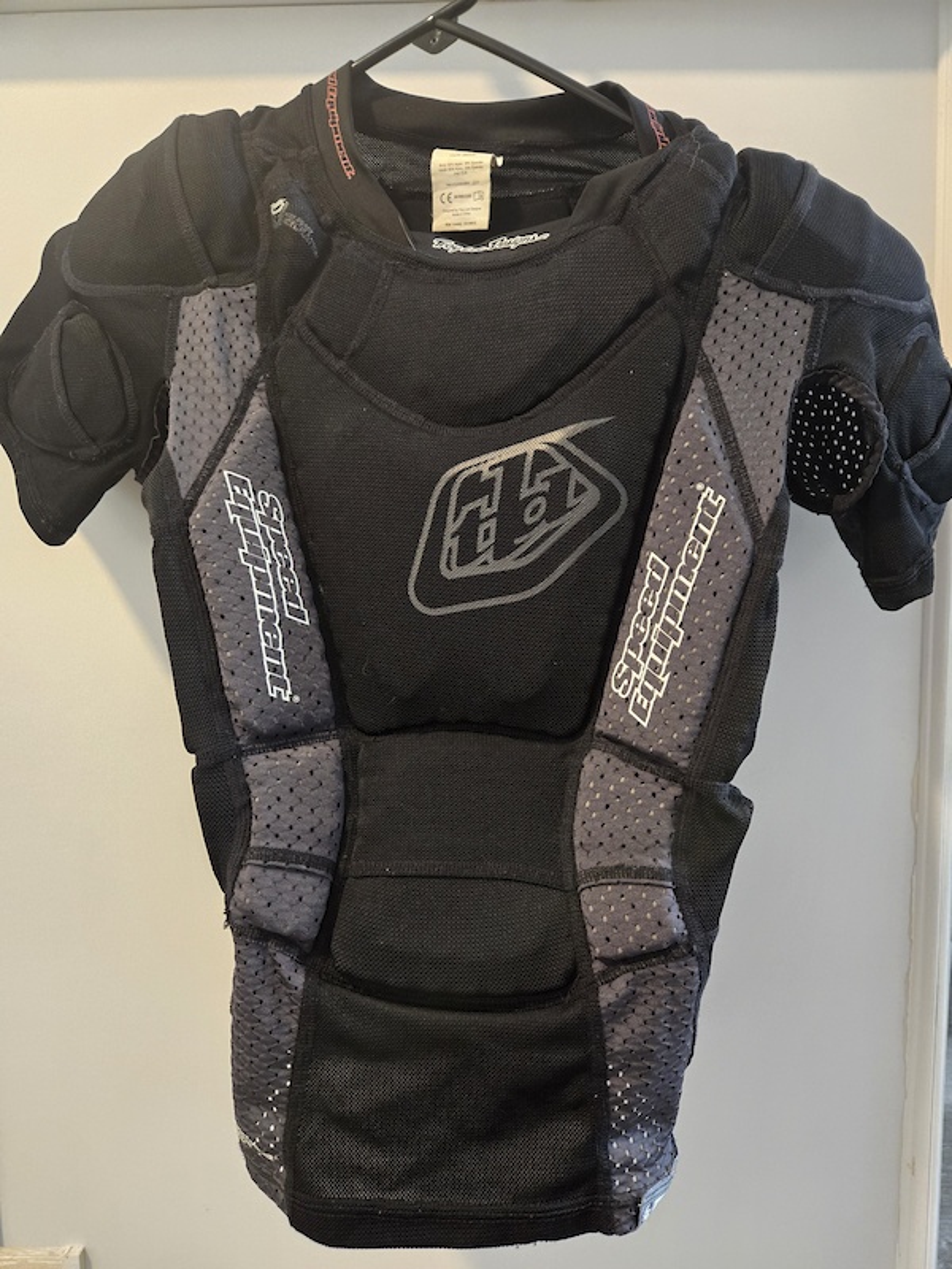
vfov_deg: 73.9
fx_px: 843
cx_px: 476
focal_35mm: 23
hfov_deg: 58.9
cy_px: 634
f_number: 1.8
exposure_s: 1/60
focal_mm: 5.4
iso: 1250
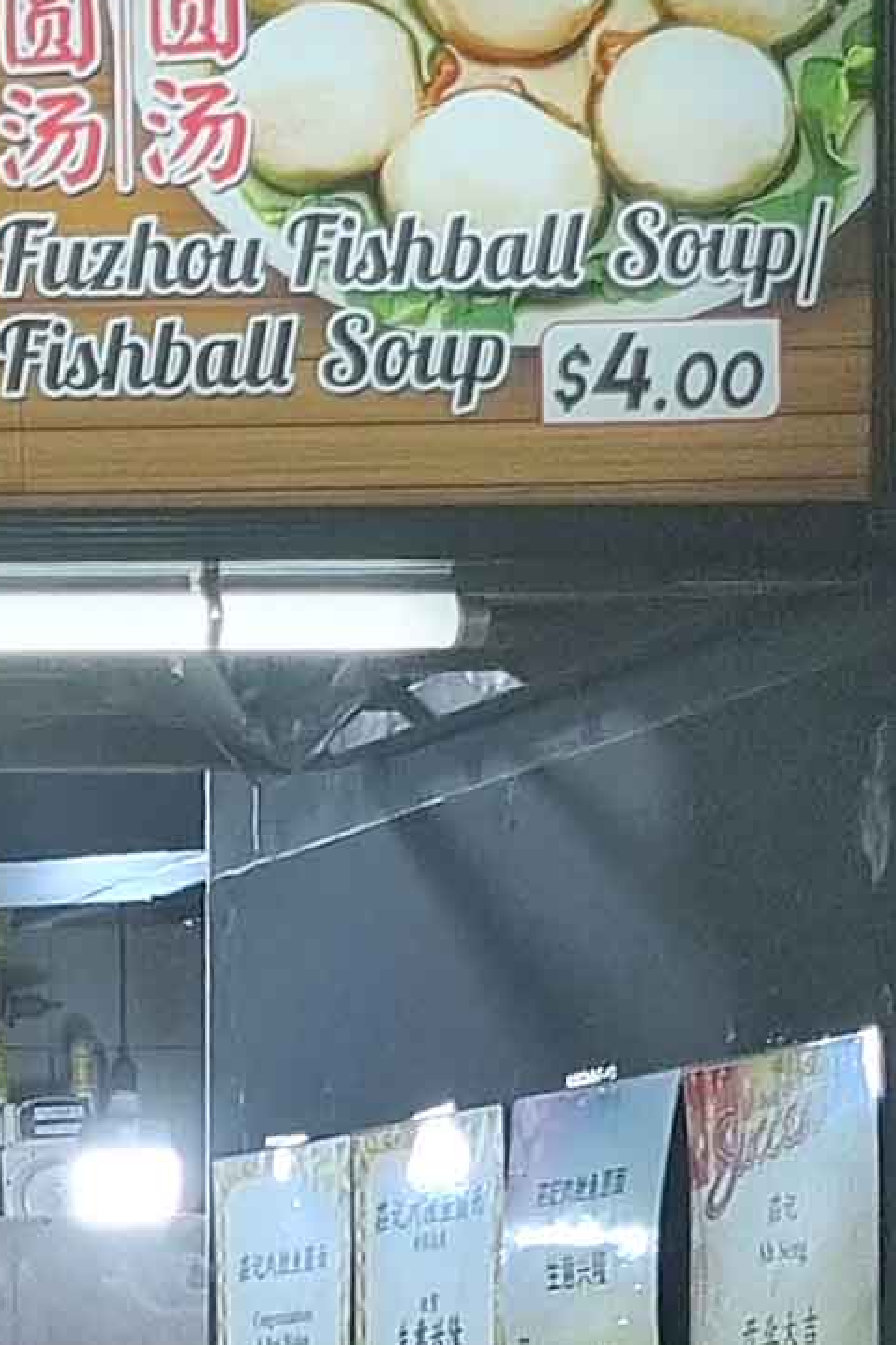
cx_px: -1826
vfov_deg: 12.4
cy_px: 2414
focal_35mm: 151
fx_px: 5640
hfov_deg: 7.8
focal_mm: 5.4
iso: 50
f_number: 1.8
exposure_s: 1/174
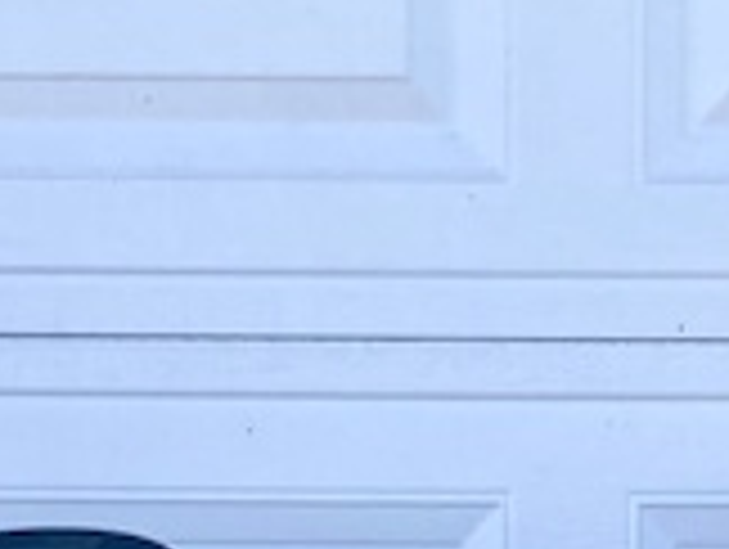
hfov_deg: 14.2
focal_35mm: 138
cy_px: 1220
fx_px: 2911
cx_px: 558
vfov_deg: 9.8
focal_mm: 3.99
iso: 20
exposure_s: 1/592
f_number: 1.8
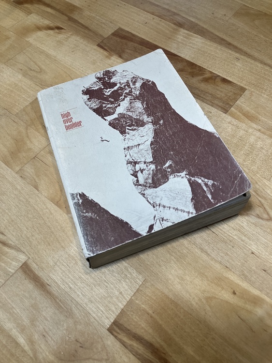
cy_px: 182
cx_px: 136
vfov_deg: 63.4
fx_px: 293
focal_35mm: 28
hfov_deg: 49.8
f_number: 1.8
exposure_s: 1/120
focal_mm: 3.99
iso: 40
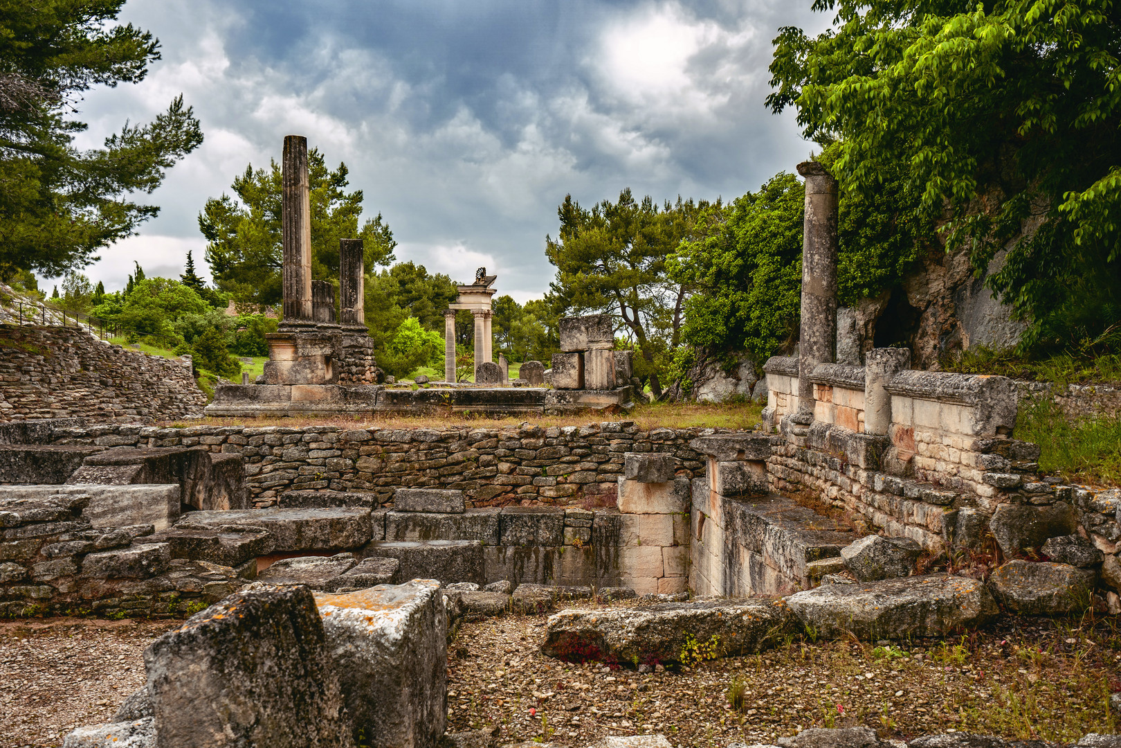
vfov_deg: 37.9
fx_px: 1090
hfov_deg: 54.4
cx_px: 560
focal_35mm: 35
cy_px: 374
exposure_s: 1/50
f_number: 8
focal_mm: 35
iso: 100
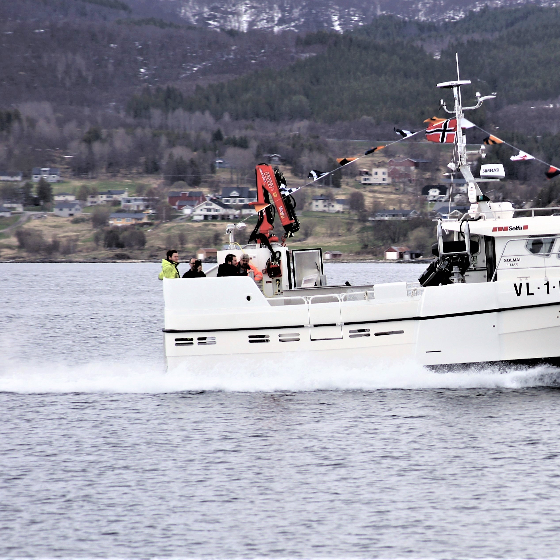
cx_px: 412
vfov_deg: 7.0
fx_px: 4576
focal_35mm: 250
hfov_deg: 7.0
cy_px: 279
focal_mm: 130
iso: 100
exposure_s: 1/320
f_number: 5.6
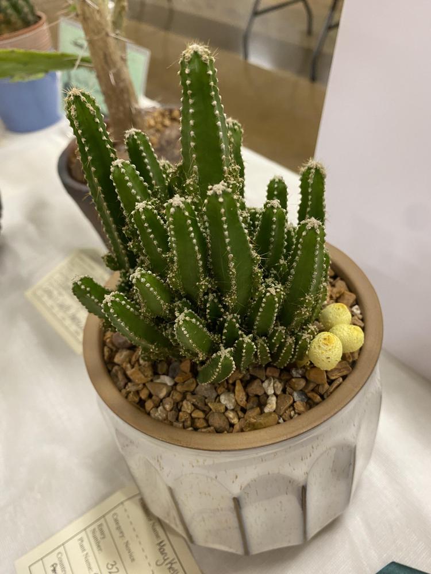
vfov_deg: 67.3
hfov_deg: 53.1
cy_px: 287
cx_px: 216
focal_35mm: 26
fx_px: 432
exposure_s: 1/60
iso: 160
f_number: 1.8
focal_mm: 4.25
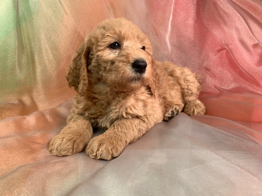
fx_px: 197
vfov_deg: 53.1
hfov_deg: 67.3
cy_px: 98
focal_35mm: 26
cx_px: 131
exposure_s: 1/60
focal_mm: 4.25
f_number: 1.8
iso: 64
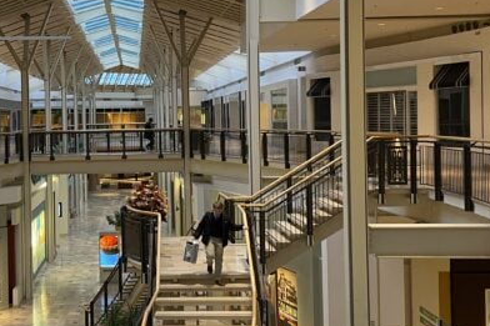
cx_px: 118
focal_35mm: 53
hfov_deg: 36.6
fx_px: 721
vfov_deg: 25.4
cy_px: 124
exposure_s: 1/60
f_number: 1.6
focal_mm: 4.2
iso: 200
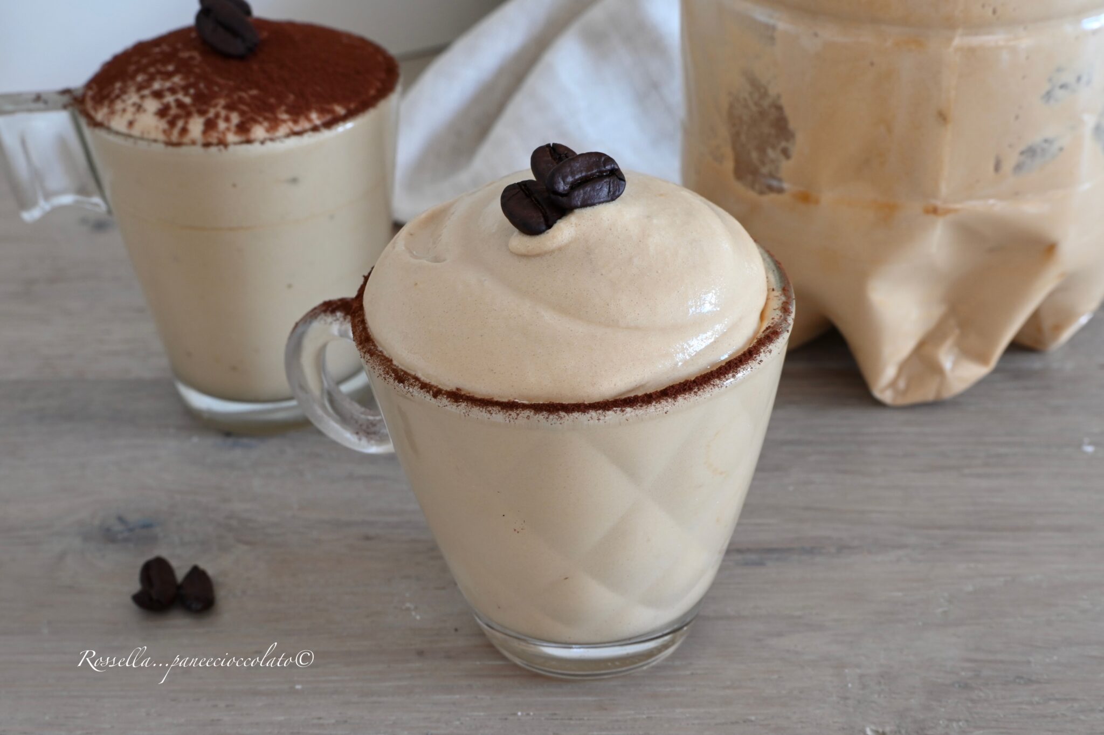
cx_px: 552
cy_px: 368
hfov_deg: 38.2
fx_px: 1594
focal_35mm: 52
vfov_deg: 26.0
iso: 250
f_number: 10
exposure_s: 1/3
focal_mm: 35
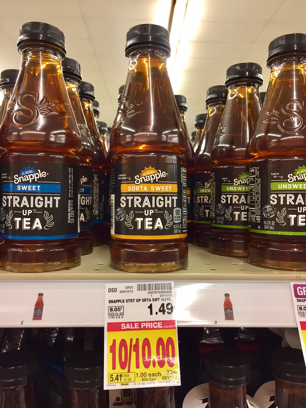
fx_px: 342
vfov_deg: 61.7
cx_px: 153
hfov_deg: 48.2
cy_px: 204
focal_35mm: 29
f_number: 2.2
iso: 64
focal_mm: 4.15
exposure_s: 1/30
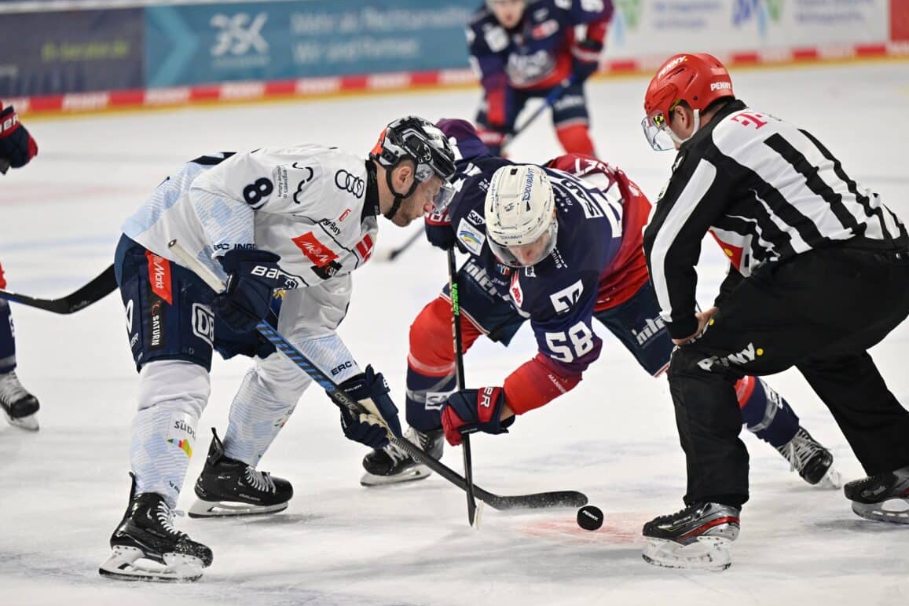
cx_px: 484
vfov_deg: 8.3
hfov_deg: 12.4
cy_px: 290
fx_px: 4192
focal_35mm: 166
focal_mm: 150
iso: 2000
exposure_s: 1/4000
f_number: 2.8
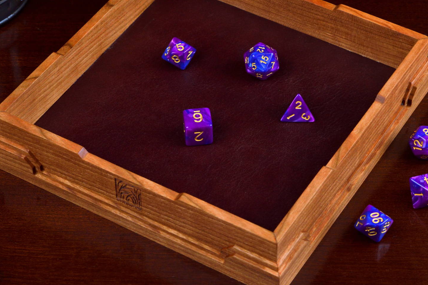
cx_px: 214
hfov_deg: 19.7
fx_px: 1235
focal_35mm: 104
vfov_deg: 13.1
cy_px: 126
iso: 200
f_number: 10
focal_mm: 50
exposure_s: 1/30
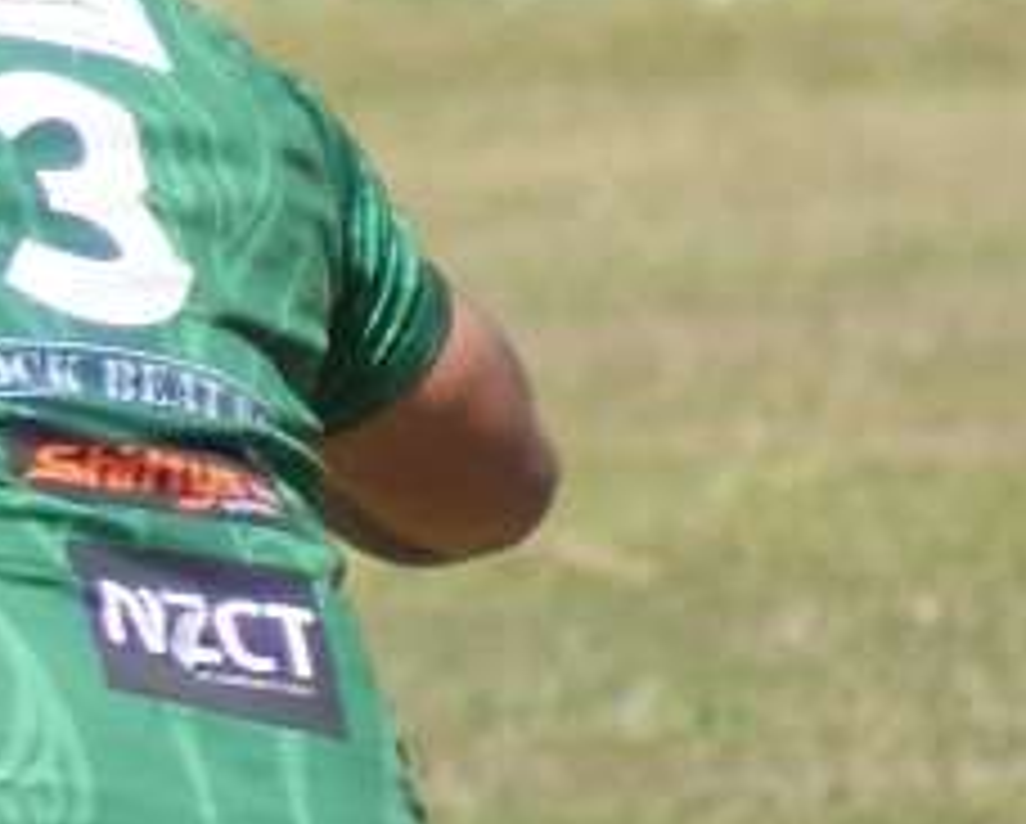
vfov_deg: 0.6
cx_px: -756
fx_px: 82731
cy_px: 833
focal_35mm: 2721
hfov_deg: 0.7
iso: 100
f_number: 5.6
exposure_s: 1/400
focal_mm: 230
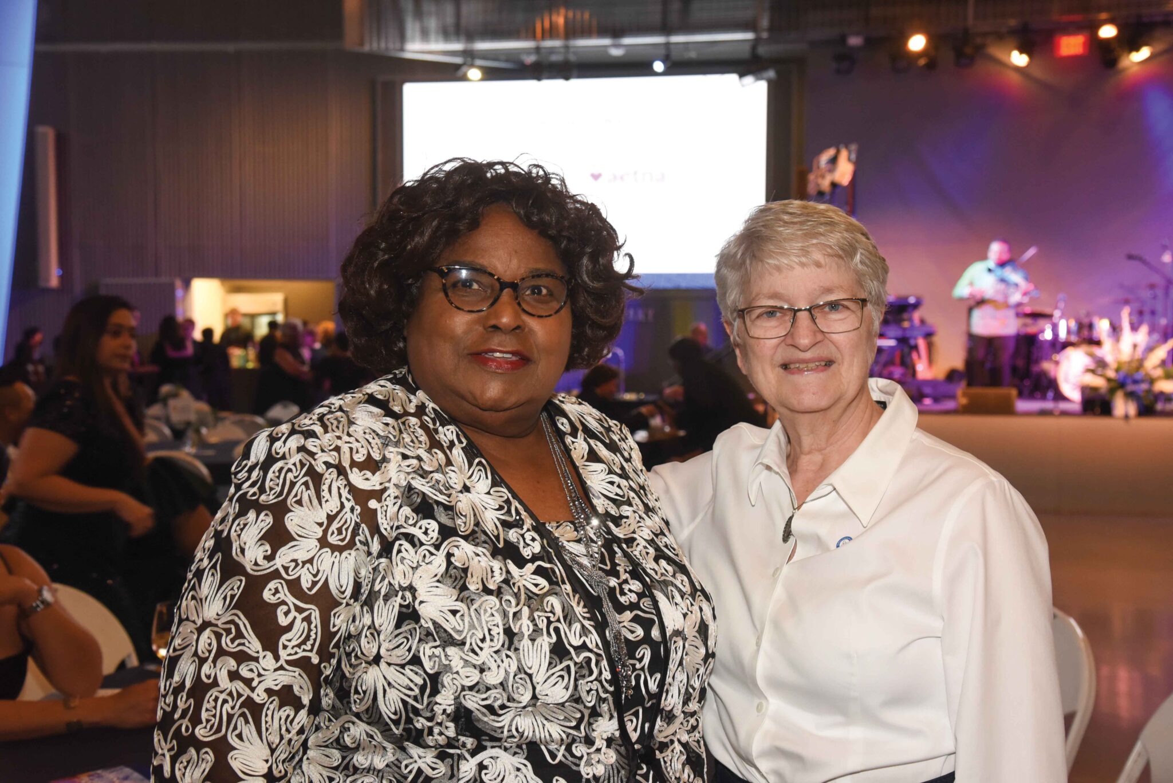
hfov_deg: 42.7
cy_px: 392
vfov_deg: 29.3
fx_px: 1499
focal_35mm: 46
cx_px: 586
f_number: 5.6
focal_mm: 46
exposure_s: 1/60
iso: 2500
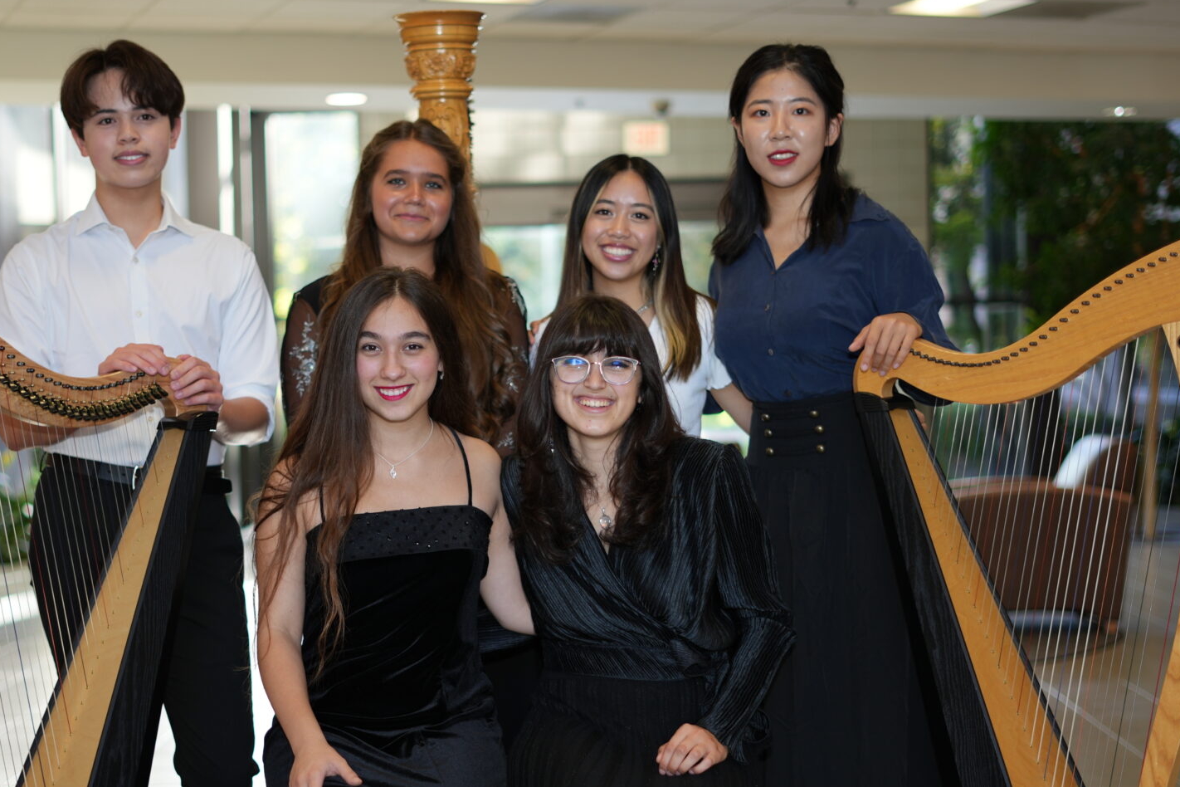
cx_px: 499
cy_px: 528
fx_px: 2360
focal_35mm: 72
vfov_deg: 18.9
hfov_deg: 28.0
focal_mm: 50
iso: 100
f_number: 1.8
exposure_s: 1/60
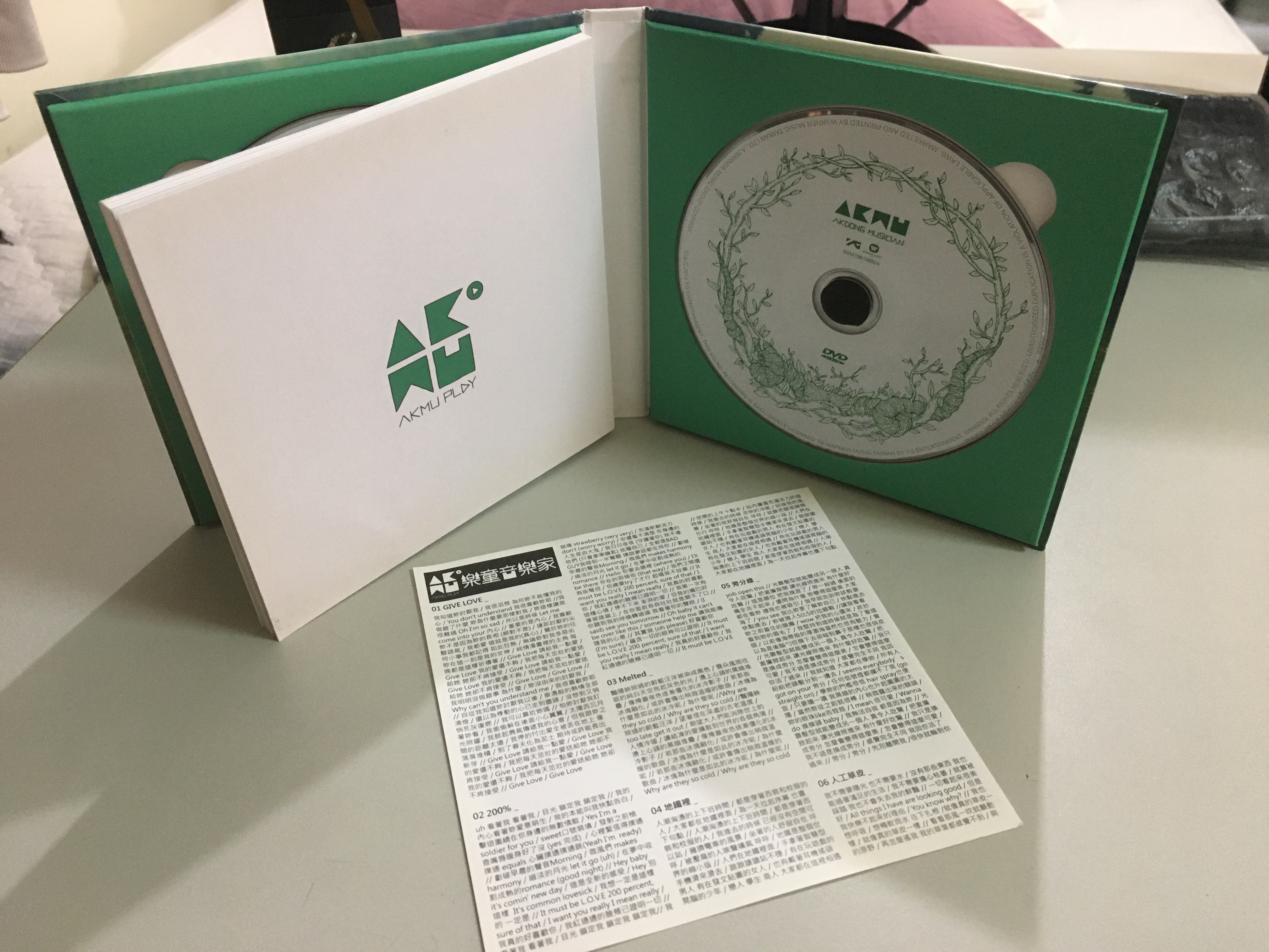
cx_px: 634
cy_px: 476
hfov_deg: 61.7
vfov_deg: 48.2
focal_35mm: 29
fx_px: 1063
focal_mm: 4.15
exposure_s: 1/24
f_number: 2.2
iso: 200
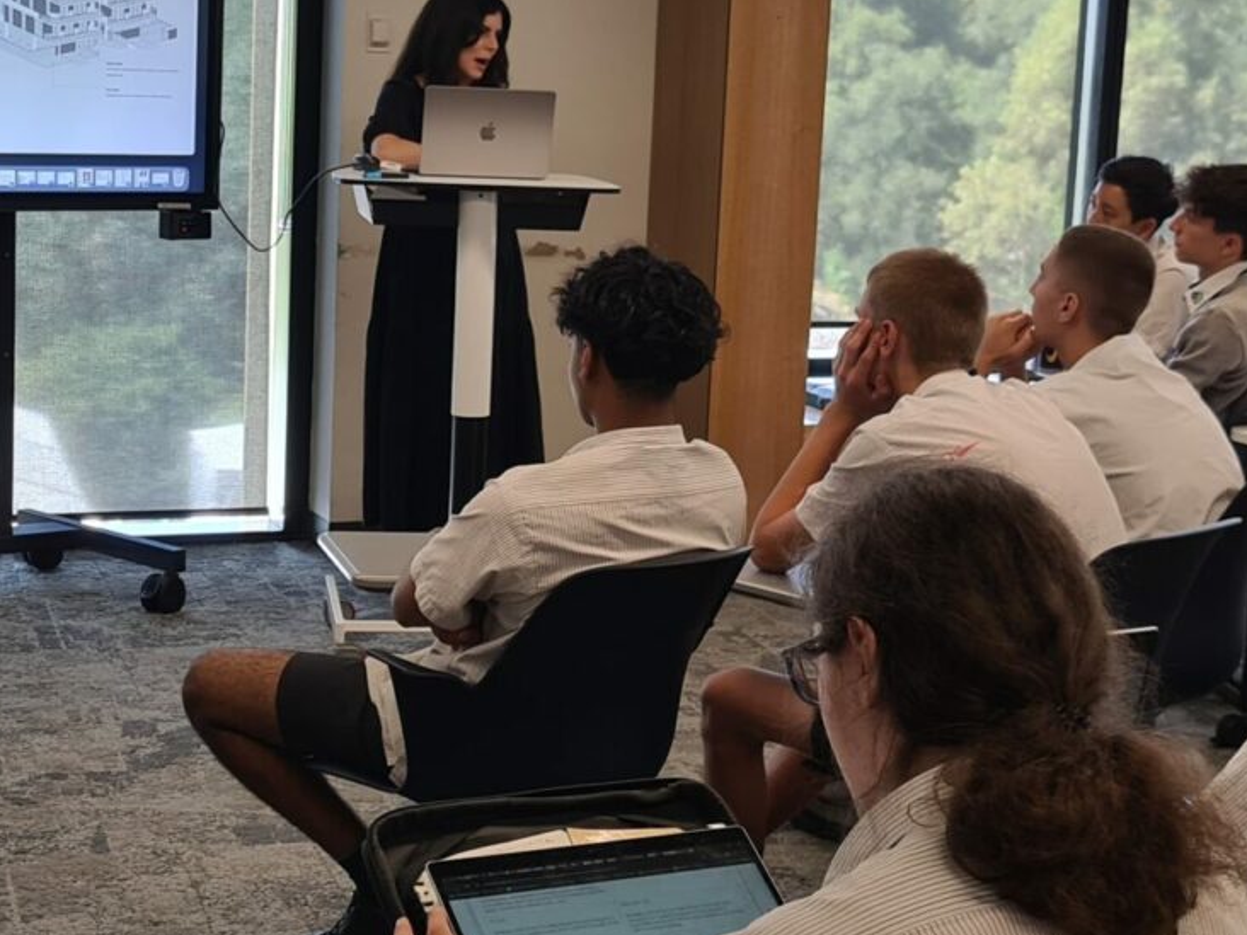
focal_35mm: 71
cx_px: 681
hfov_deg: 27.4
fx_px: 2558
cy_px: 426
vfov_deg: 20.7
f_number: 1.8
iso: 64
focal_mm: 5.4
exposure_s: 1/50
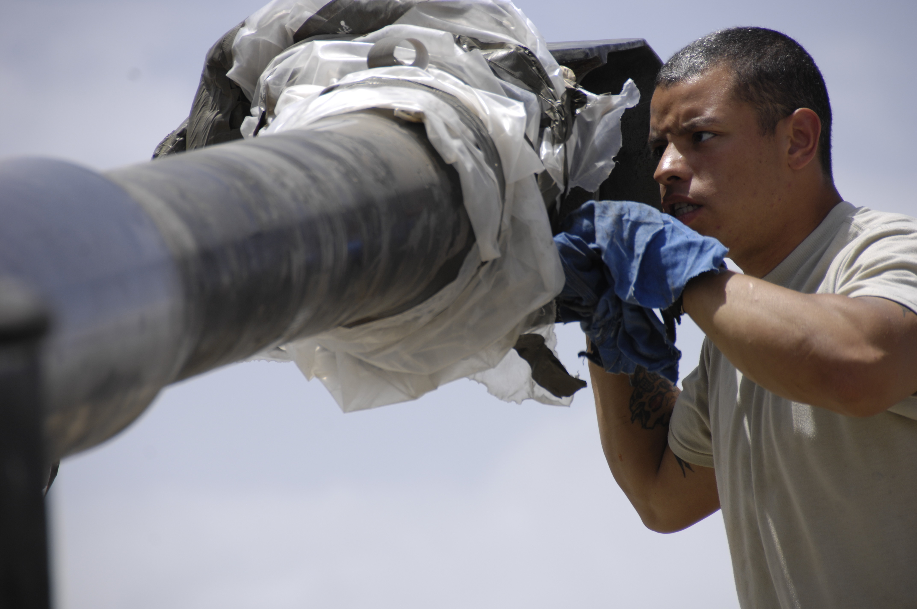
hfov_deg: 6.9
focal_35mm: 300
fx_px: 7632
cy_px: 304
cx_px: 458
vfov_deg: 4.6
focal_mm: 200
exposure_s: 1/400
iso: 100
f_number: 7.1
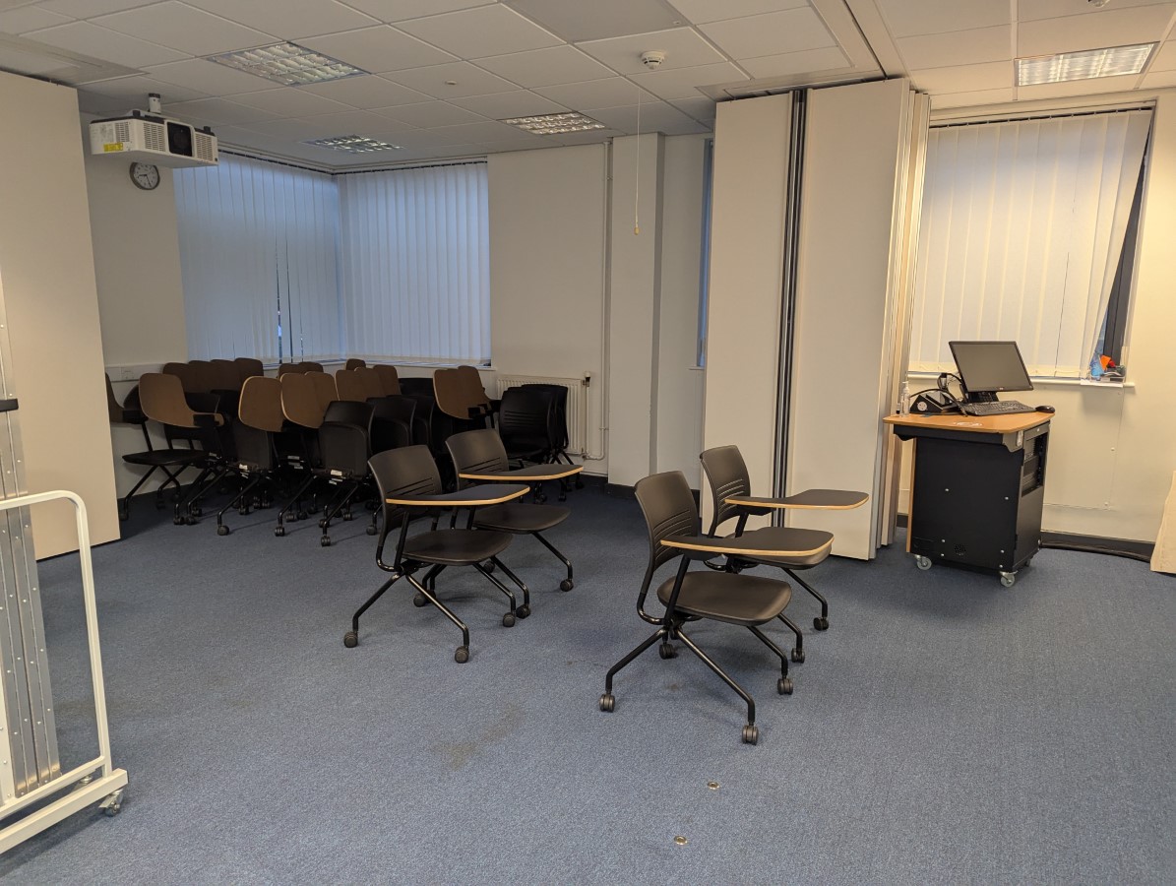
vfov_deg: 56.9
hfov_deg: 71.5
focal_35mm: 24
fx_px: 817
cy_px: 443
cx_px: 588
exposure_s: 1/100
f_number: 1.85
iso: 524
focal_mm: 6.81
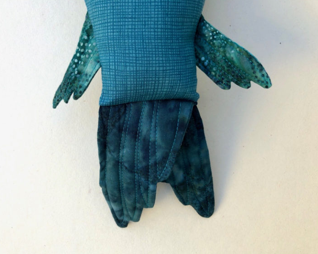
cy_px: 128
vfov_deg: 48.5
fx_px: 282
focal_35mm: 30
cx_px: 144
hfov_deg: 58.7
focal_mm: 3.99
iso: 20
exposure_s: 1/128
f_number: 1.8
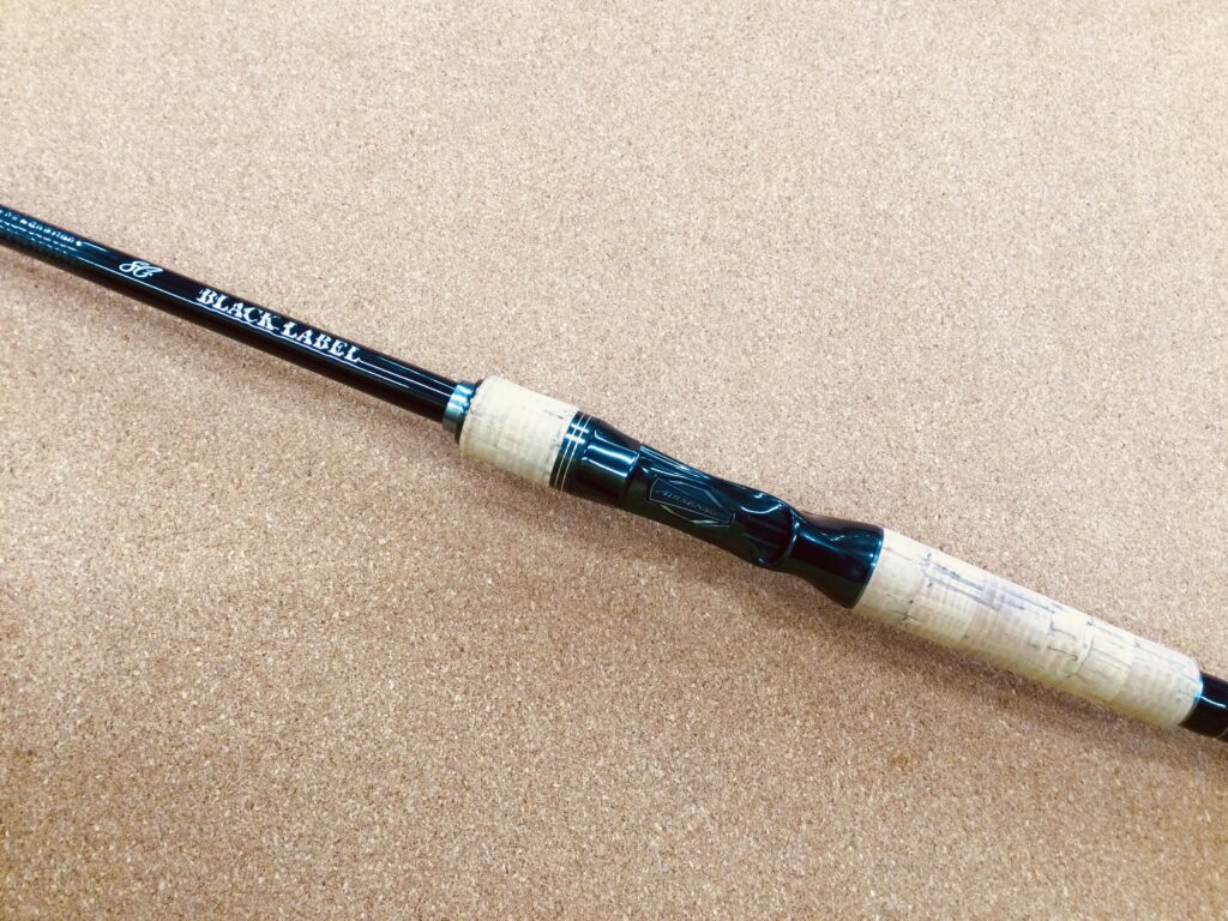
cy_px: 460
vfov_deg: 45.4
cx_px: 614
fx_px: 1100
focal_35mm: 31
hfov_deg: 58.4
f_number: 2.4
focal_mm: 3.3
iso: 50
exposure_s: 1/30
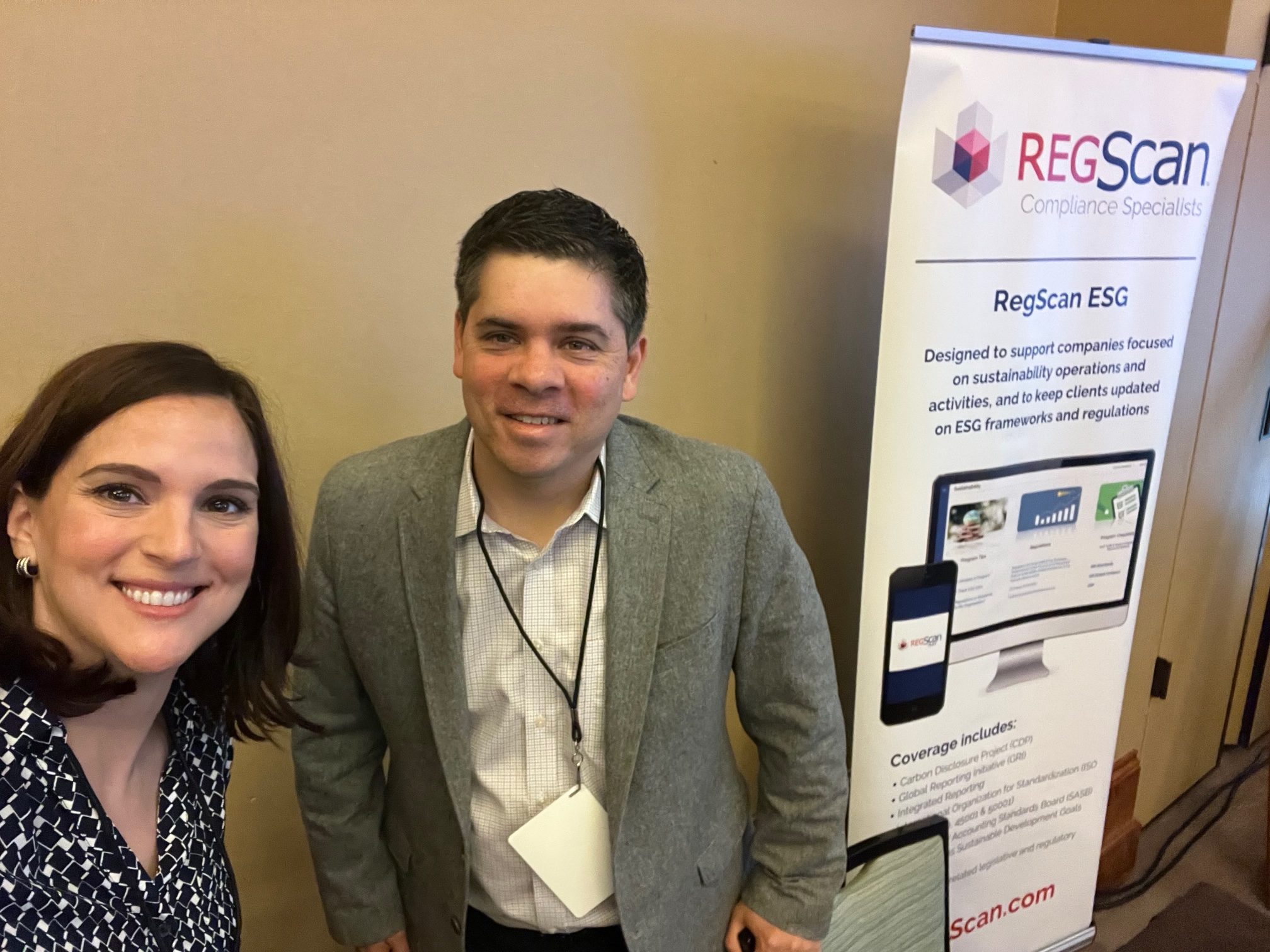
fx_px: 844
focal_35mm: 23
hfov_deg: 73.9
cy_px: 476
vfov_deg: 58.9
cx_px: 635
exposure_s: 1/24
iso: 640
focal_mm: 2.71
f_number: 2.2
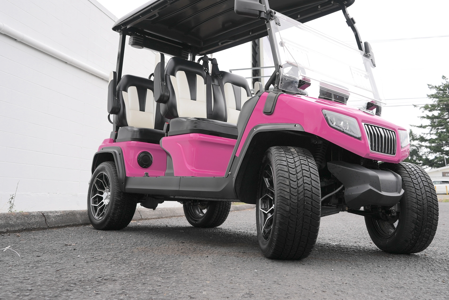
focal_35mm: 35
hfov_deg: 54.3
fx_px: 437
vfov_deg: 37.7
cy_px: 115
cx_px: 251
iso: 80
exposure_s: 1/125
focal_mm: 28
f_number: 5.6
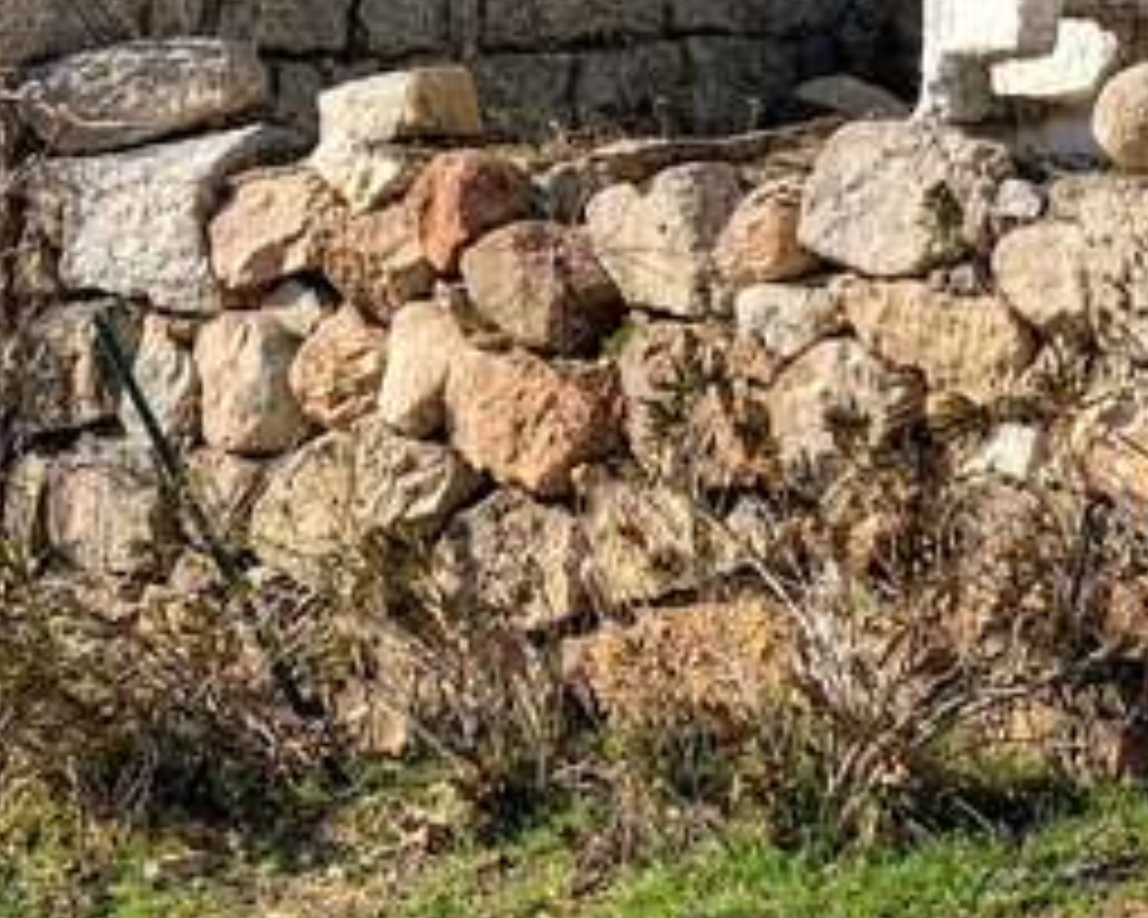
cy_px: -554
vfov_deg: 10.1
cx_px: 855
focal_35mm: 147
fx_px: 4995
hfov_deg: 13.1
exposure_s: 1/1000
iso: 200
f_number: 5.6
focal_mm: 40
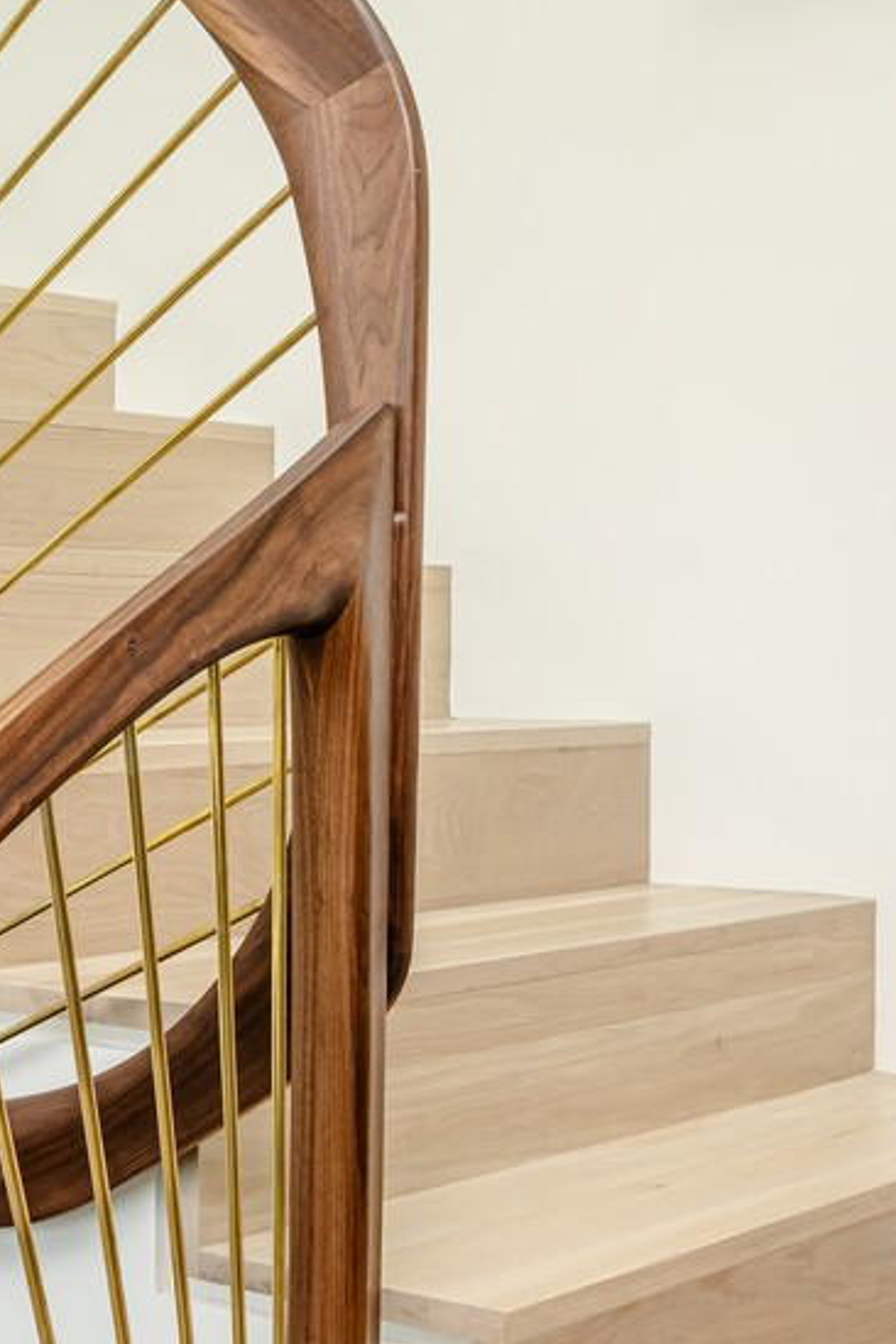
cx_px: -114
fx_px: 2613
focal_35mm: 70
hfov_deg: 18.6
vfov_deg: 28.8
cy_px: 717
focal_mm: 24
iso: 400
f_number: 9
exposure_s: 1/60
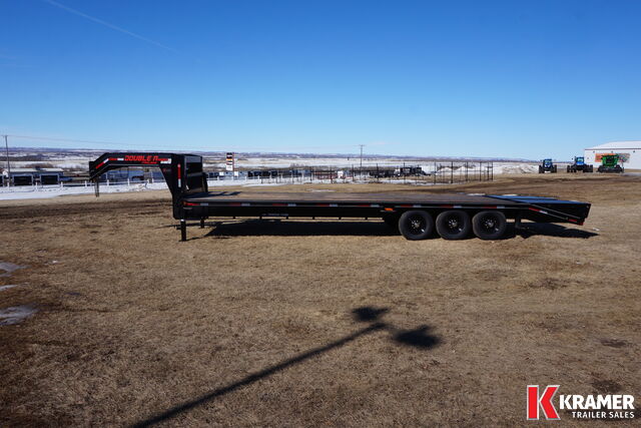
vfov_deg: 53.2
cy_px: 214
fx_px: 427
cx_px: 320
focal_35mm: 24
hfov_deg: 73.7
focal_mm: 16
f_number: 14
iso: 100
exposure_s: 1/200
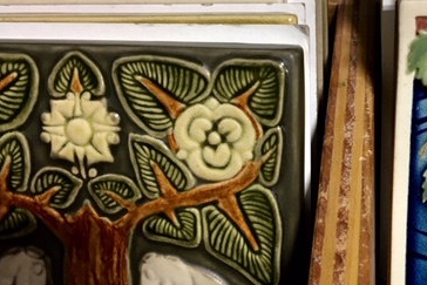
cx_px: 318
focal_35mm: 53
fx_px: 629
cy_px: 144
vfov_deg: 25.5
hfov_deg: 36.7
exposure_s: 1/30
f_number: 2.2
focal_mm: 4.15
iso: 50
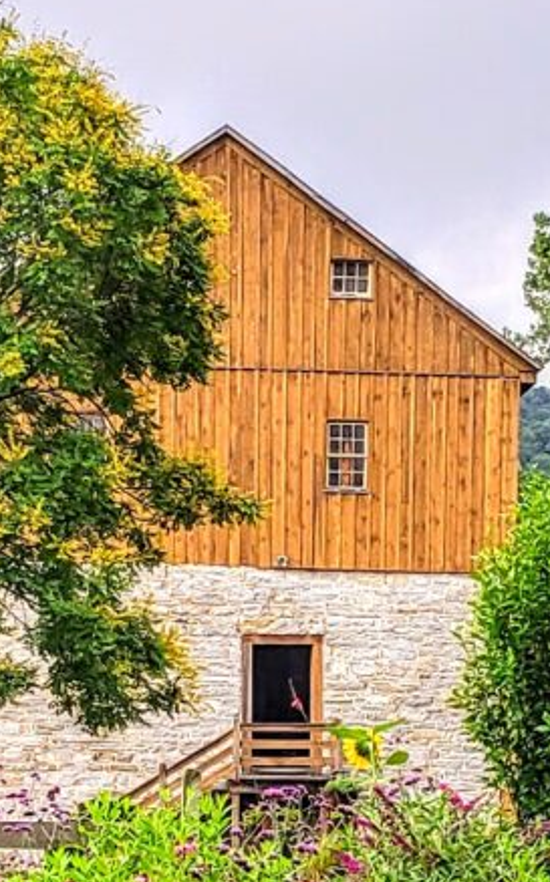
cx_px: 278
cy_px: 717
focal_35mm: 129
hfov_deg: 10.1
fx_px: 3100
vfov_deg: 16.1
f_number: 2.4
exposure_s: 1/147
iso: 50
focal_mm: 4.3
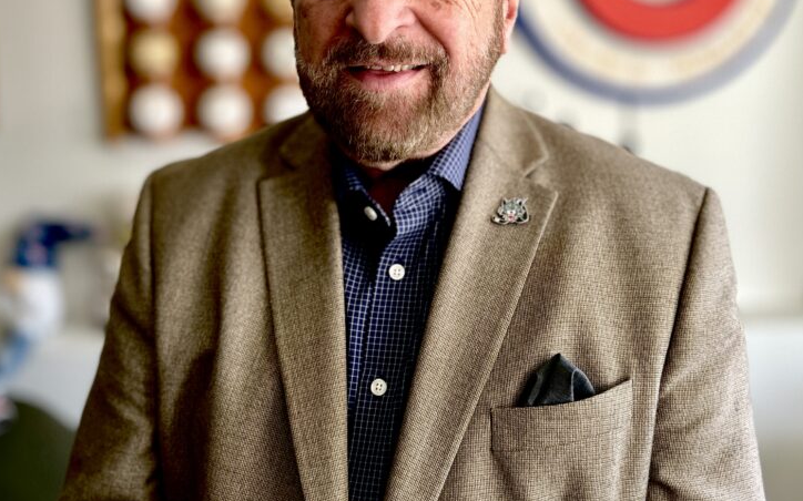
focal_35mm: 39
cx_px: 403
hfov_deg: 50.4
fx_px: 853
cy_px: 124
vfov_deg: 32.1
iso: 250
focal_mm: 5.7
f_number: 1.5
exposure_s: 1/60
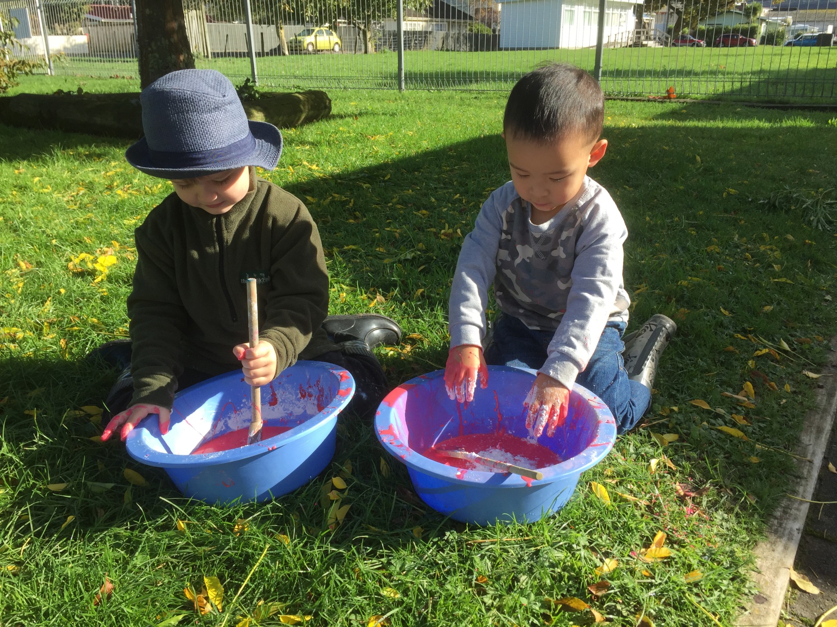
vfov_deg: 48.2
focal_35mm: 29
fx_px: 701
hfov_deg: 61.7
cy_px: 314
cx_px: 418
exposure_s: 1/879
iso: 32
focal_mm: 4.15
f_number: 2.2
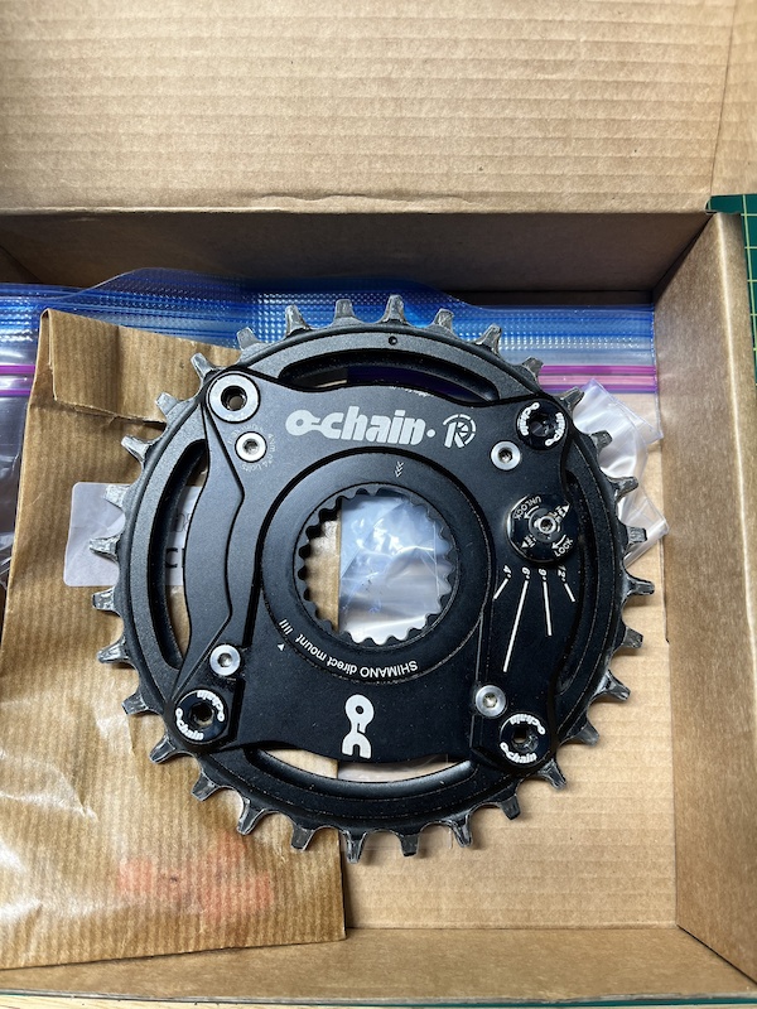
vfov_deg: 67.3
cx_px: 378
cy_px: 504
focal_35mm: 26
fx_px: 758
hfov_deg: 53.1
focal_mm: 5.1
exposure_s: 1/120
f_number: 1.6
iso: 100
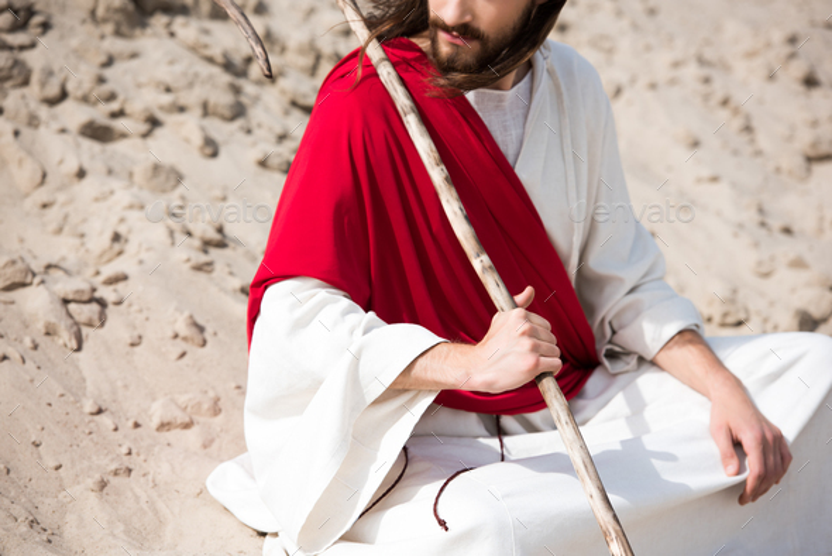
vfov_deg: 8.9
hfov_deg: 13.2
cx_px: 416
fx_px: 3584
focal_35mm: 155
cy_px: 278
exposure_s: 1/1600
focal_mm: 155
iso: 100
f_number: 4.5
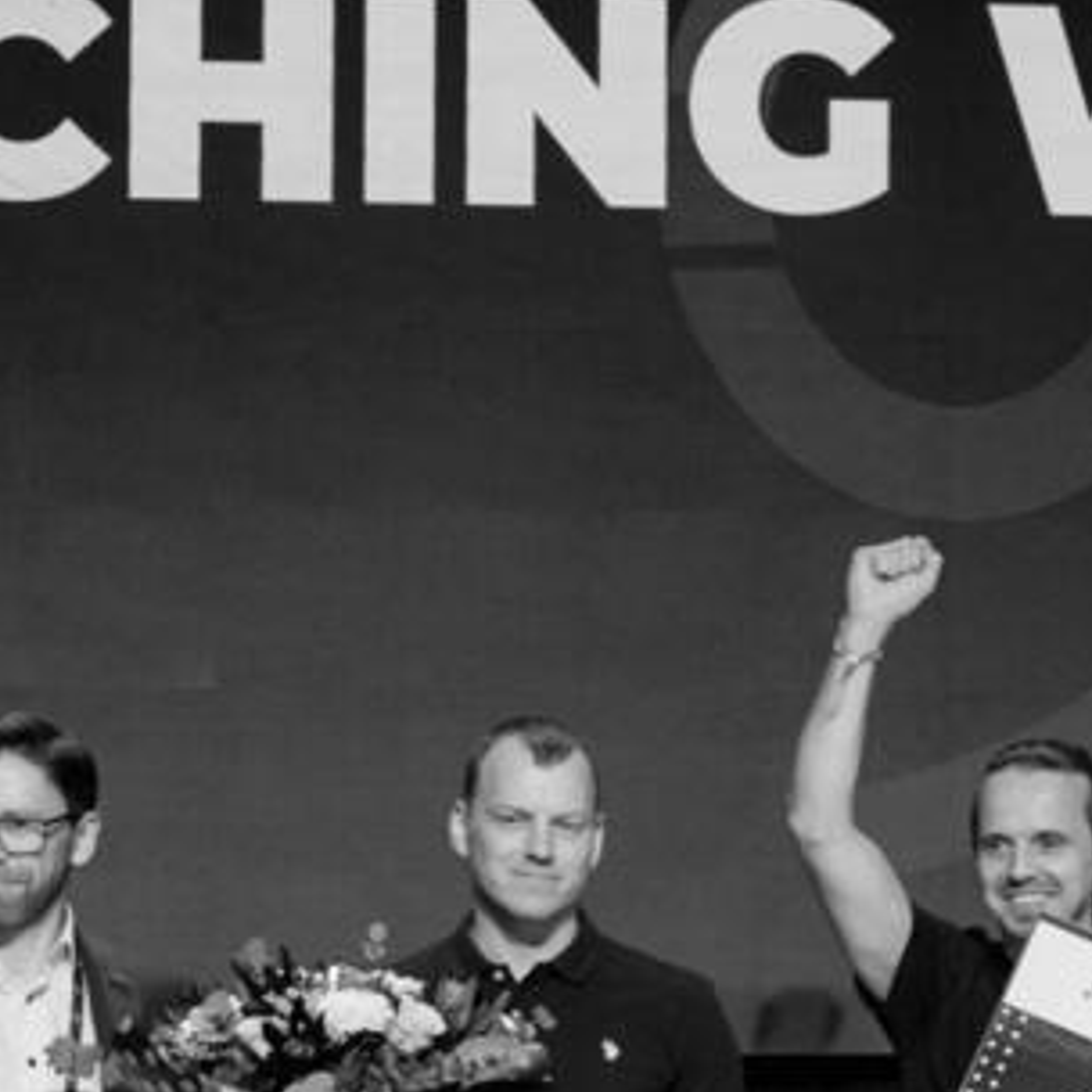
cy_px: 774
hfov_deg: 9.6
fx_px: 6389
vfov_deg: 9.8
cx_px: 1347
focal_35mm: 179
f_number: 1.4
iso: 250
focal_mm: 33
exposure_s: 1/250
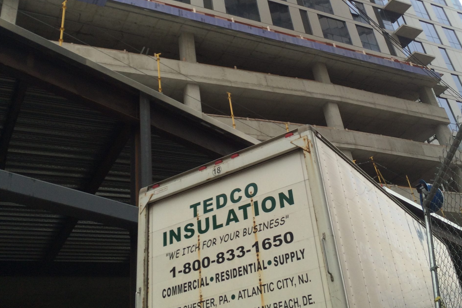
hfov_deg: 47.4
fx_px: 526
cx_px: 235
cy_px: 76
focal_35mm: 41
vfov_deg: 32.0
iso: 32
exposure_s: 1/471
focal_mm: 4.15
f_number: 2.2
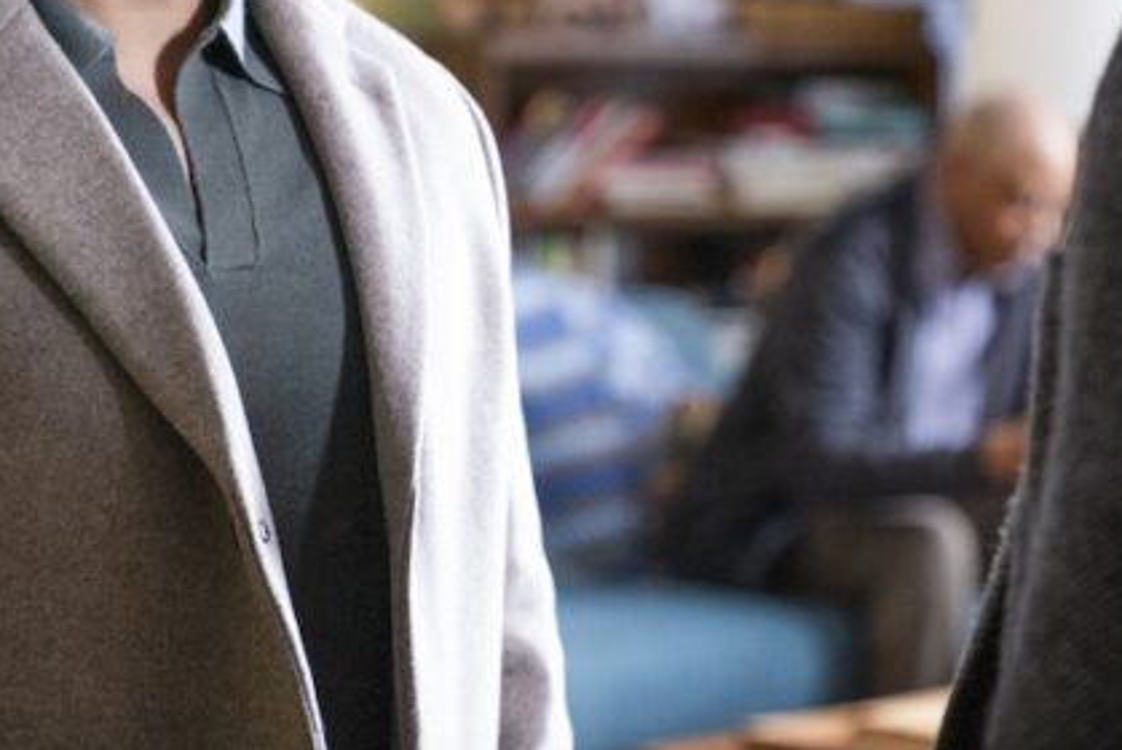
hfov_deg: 12.0
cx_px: 594
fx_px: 5333
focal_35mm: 171
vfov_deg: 8.0
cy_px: 130
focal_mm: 70
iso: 3200
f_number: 2.8
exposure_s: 1/200
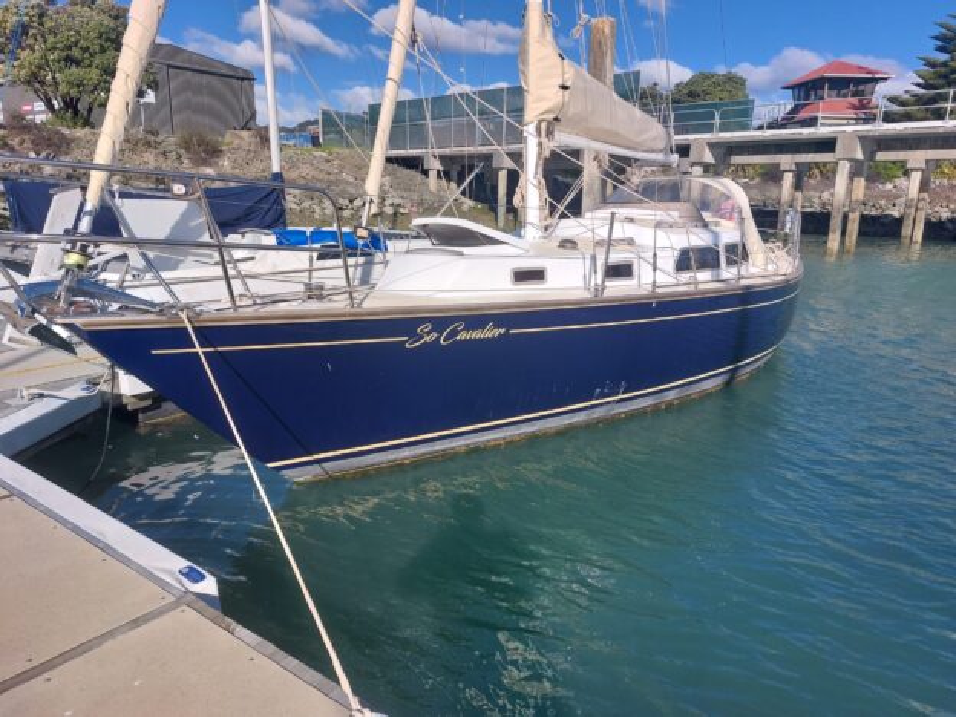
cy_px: 358
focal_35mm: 25
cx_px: 478
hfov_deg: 69.4
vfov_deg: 54.9
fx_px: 690
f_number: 1.8
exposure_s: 1/1059
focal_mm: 5.23
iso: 25
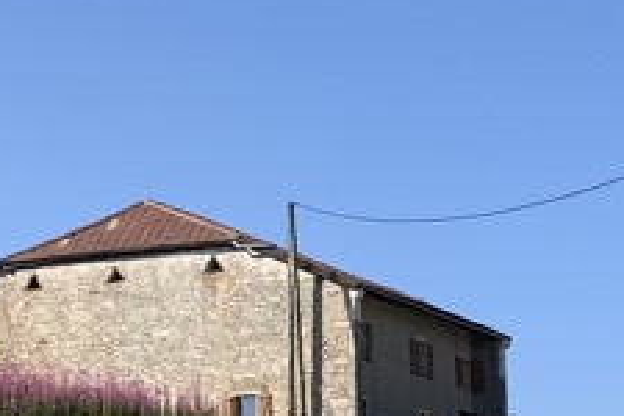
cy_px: 72
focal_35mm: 77
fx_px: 1335
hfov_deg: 22.6
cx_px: -255
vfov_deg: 17.5
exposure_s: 1/1779
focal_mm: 4.25
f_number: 1.8
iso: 25
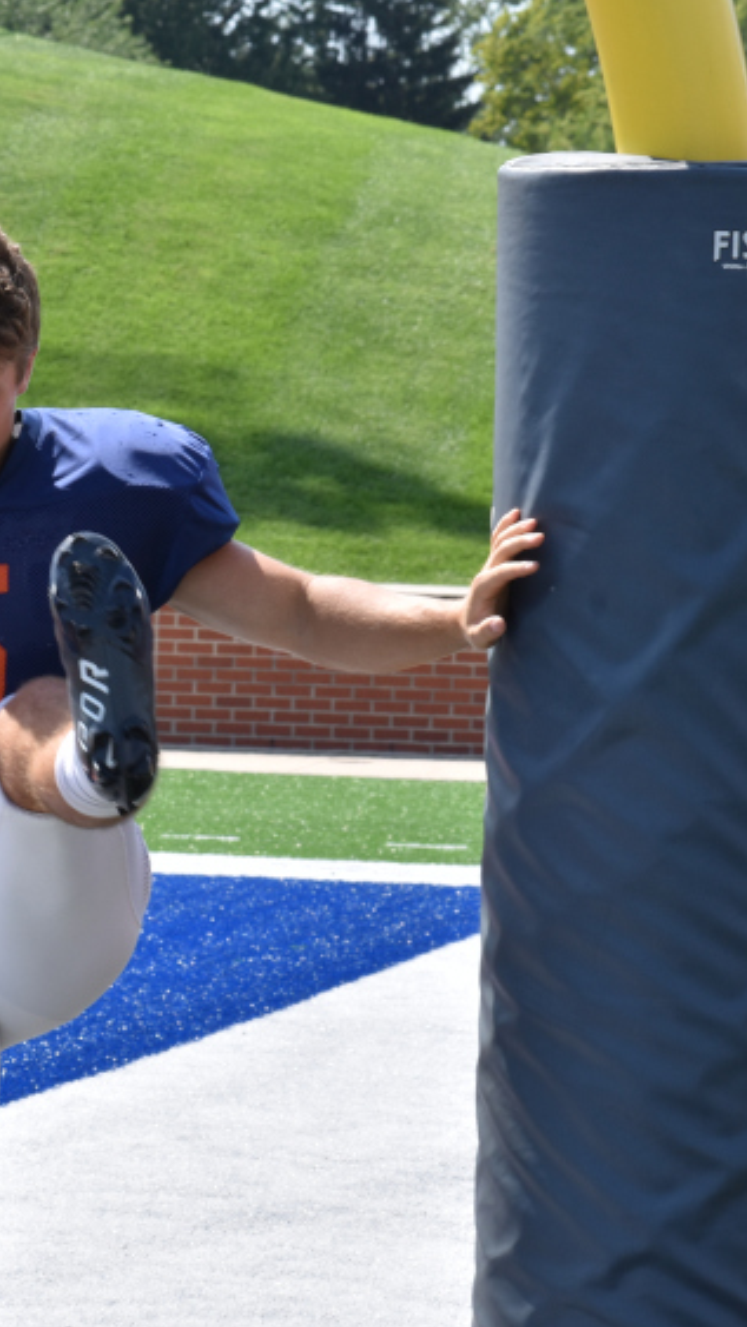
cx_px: -5
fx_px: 9676
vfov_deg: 7.8
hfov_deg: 4.4
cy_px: 664
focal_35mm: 275
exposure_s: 1/160
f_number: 18
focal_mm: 116
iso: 200
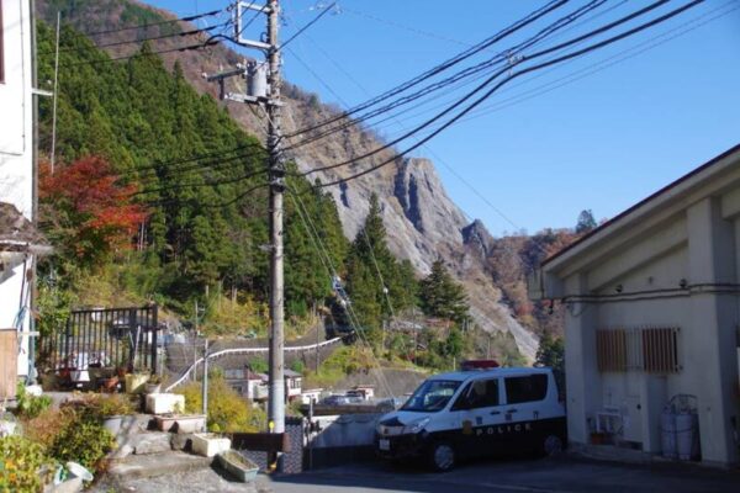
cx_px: 370
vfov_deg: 26.0
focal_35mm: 52
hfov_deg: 38.2
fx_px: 1069
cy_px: 246
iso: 100
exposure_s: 1/200
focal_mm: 35
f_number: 5
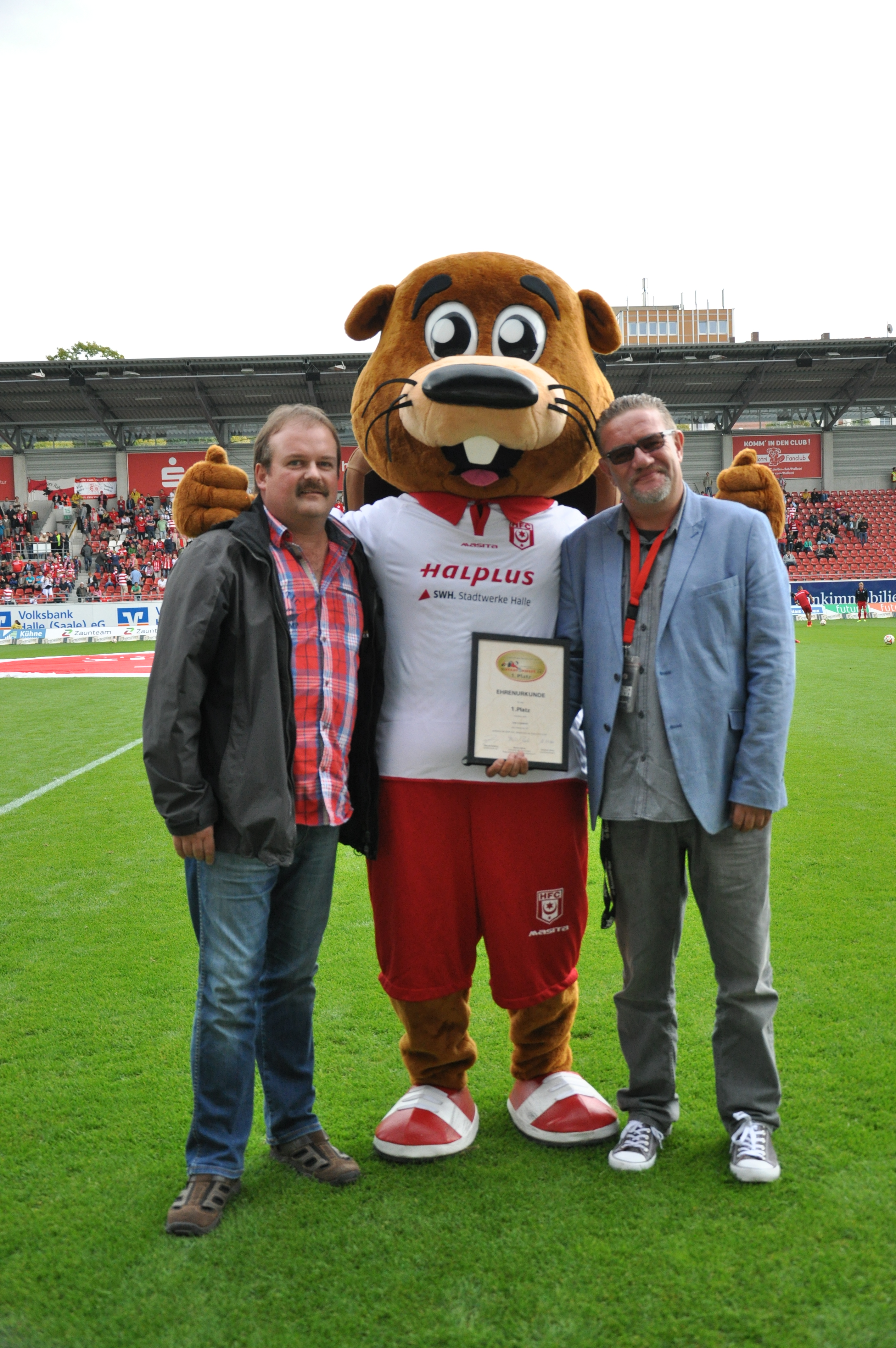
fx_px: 1404
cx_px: 448
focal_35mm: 38
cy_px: 674
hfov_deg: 35.4
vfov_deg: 51.3
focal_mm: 25
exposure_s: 1/800
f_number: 4
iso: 800
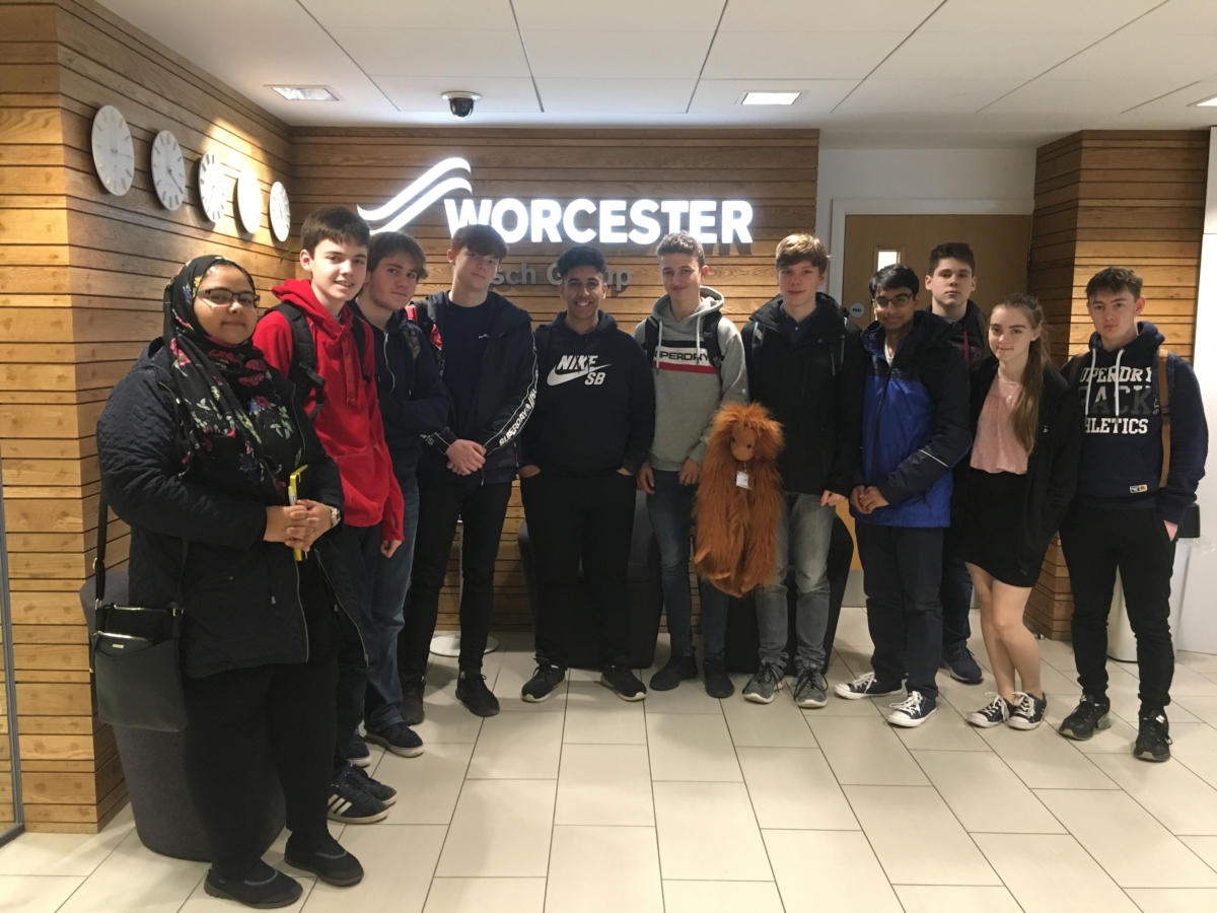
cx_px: 608
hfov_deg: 61.7
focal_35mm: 29
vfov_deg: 48.2
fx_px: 1020
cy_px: 456
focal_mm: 4.15
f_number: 2.2
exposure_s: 1/33
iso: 200
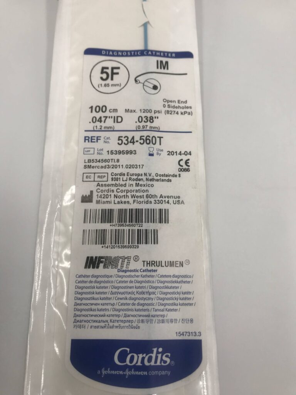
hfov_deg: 49.7
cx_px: 148
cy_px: 198
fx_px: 319
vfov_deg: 63.4
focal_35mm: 28
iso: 20
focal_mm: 3.99
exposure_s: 1/155
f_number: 1.8
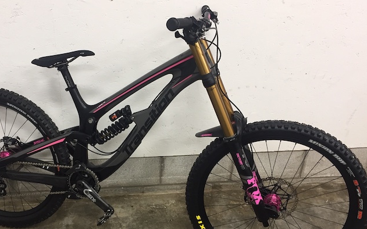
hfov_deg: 49.9
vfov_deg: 32.6
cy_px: 145
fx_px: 390
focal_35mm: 39
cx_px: 138
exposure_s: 1/30
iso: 32
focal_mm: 4.15
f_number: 2.2
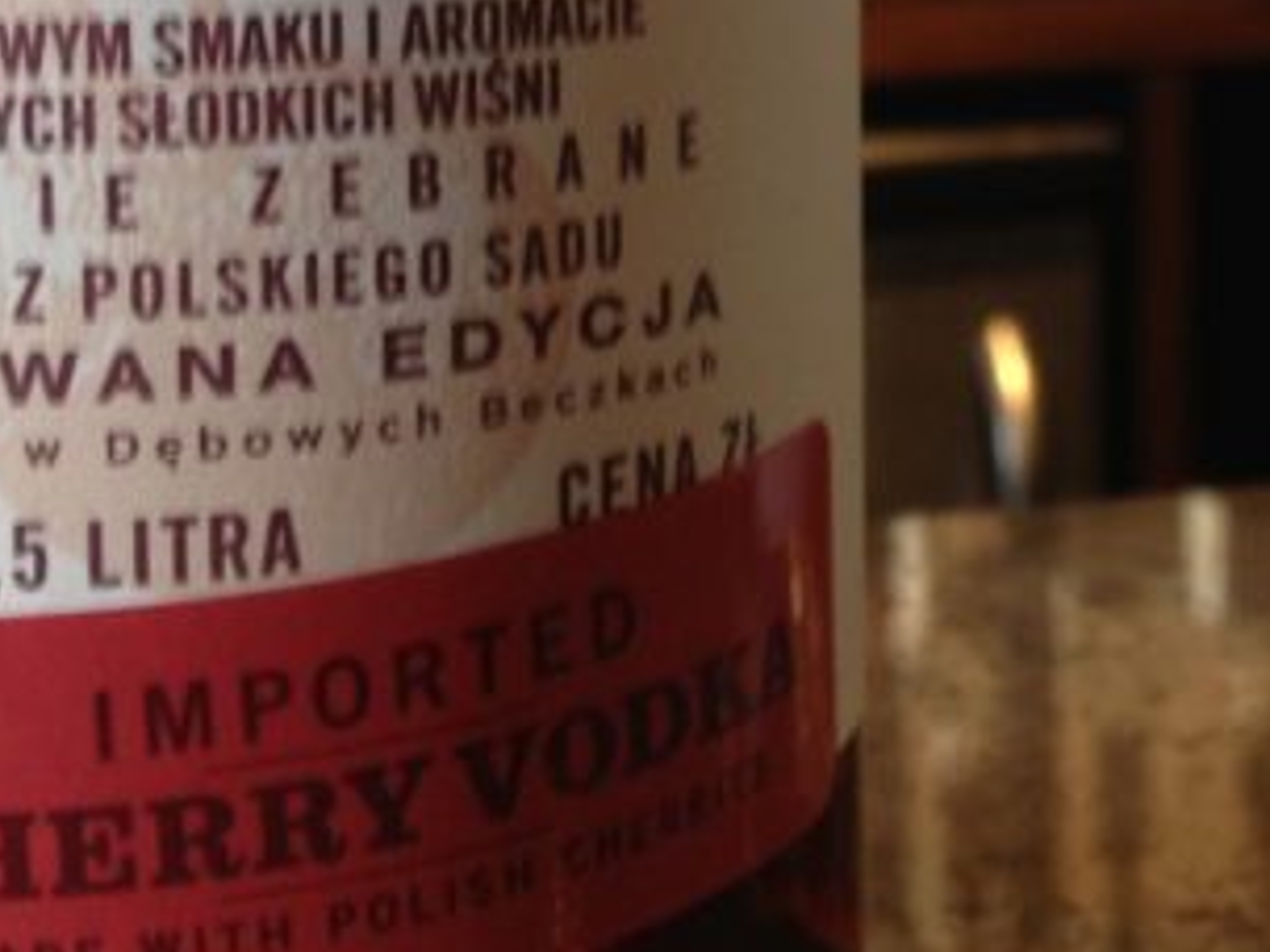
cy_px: -242
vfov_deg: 12.2
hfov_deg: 16.4
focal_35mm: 118
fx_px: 4329
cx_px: 1224
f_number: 2.4
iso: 50
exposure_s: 1/20
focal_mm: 4.28
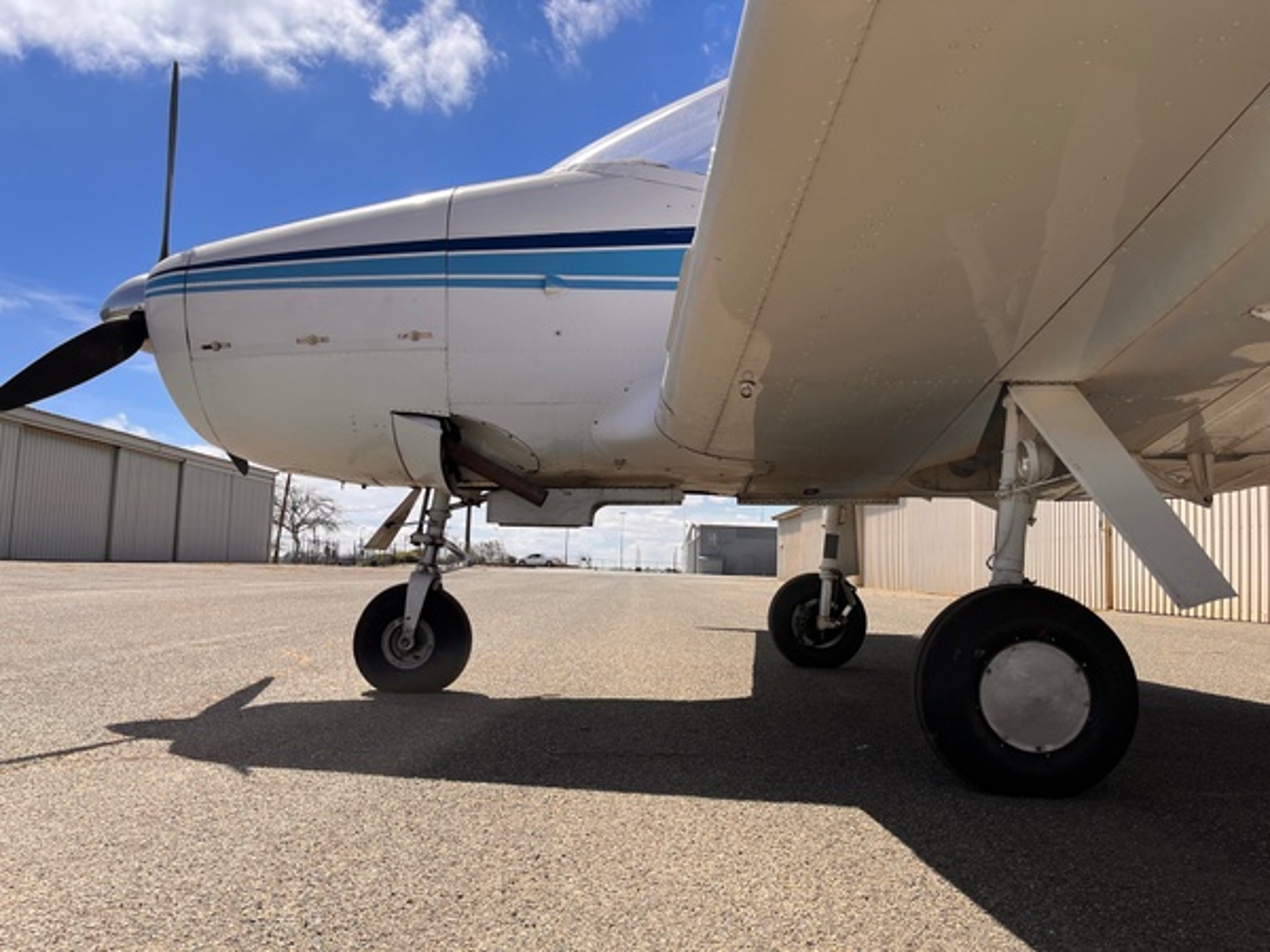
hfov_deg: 67.3
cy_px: 476
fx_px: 954
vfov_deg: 53.1
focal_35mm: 26
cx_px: 635
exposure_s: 1/3623
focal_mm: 5.1
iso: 50
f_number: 1.6
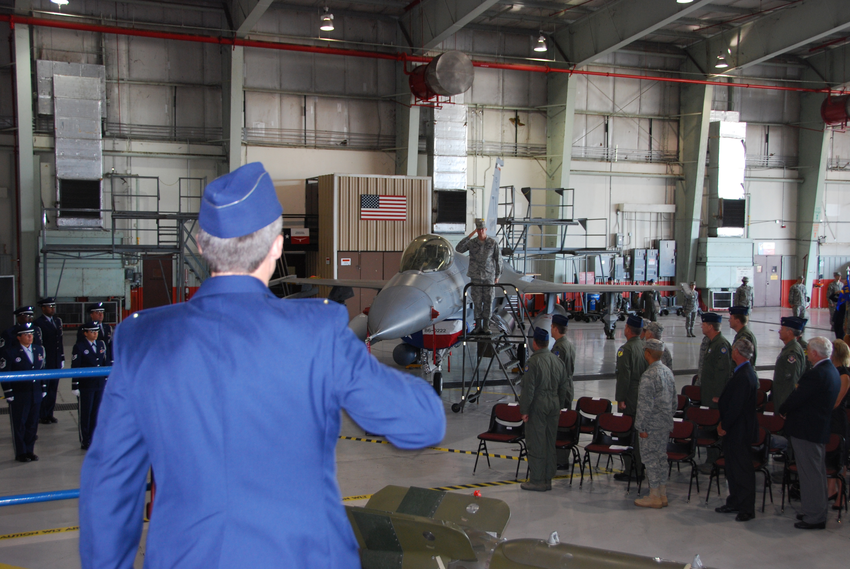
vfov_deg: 32.0
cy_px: 284
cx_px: 425
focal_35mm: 42
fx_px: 993
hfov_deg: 46.3
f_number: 4
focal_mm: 28
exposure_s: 1/60
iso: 450
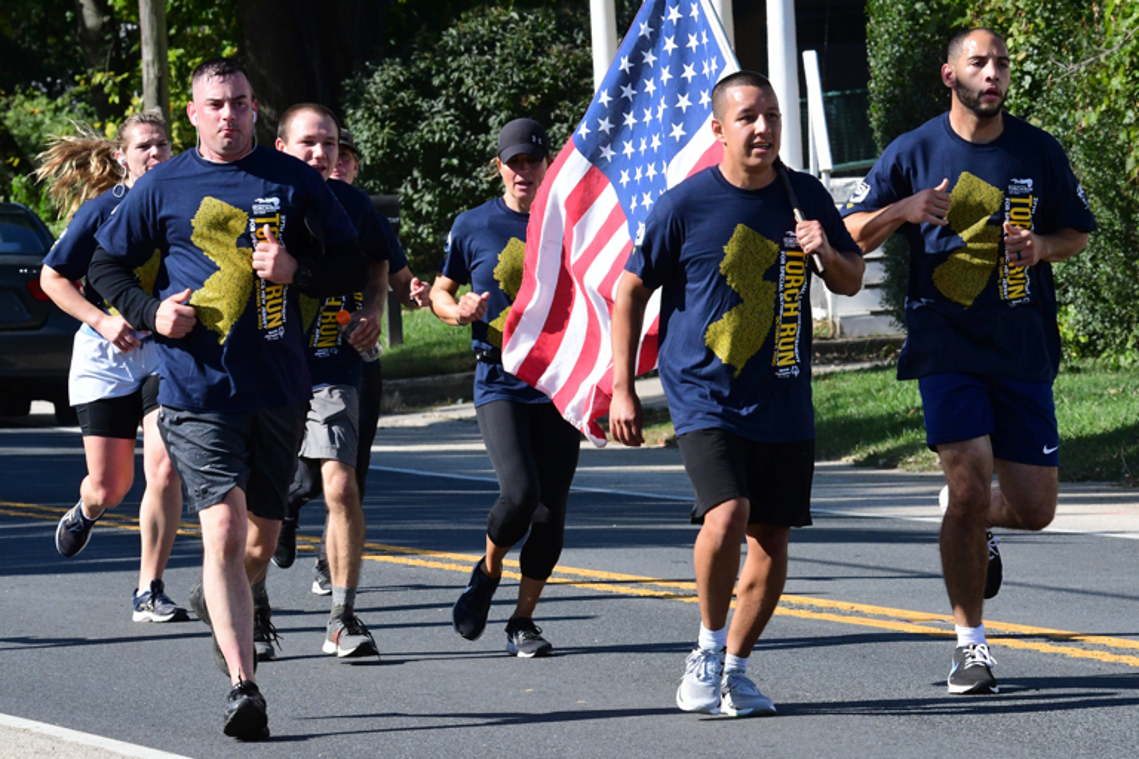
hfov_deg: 6.2
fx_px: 10440
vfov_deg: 4.2
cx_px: 570
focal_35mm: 330
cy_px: 380
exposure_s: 1/1000
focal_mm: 220
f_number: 16
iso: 2500
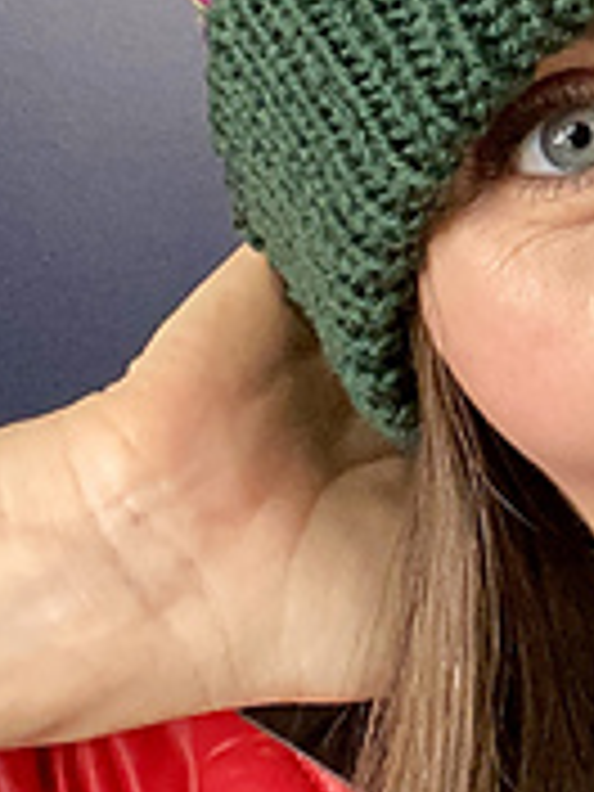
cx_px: 765
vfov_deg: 17.6
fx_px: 2494
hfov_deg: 13.1
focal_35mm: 109
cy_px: 14
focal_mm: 2.71
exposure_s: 1/60
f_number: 2.2
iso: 320
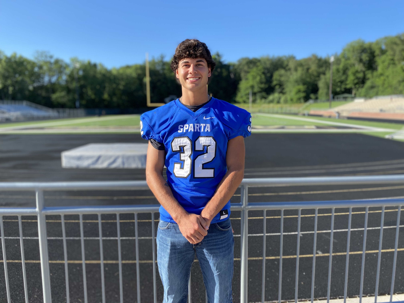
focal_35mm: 26
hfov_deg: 67.3
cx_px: 202
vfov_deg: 53.1
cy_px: 152
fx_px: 303
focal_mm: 4.25
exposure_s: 1/1082
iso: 32
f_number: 1.8
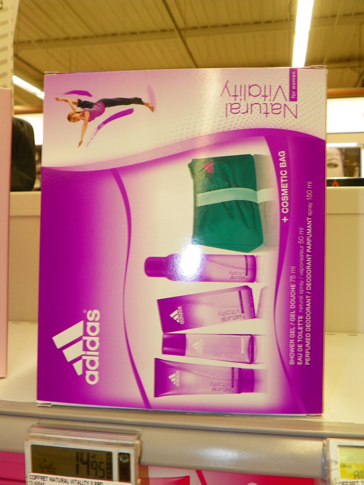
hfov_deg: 39.7
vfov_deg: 51.4
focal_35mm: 36
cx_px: 182
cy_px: 242
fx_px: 505
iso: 64
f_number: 3.2
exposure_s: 1/30
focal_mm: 6.4
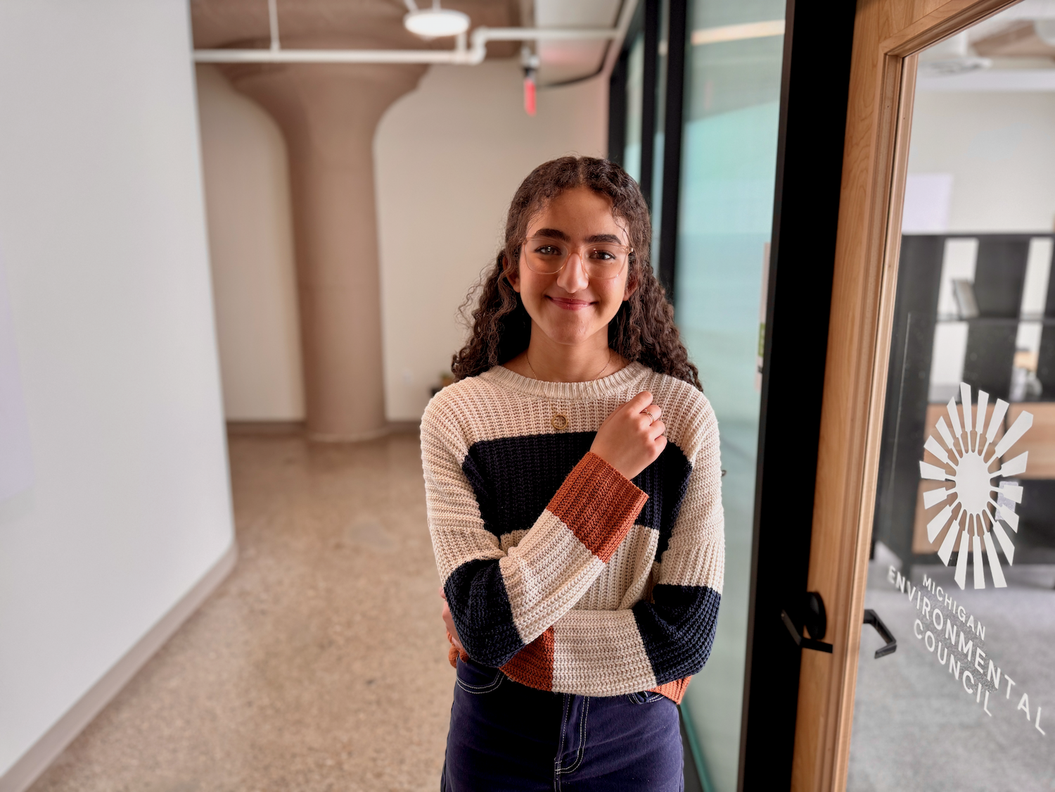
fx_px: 731
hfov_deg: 71.6
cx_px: 528
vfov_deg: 56.8
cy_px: 396
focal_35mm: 24
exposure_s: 1/120
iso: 125
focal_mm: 6.76
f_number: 1.78
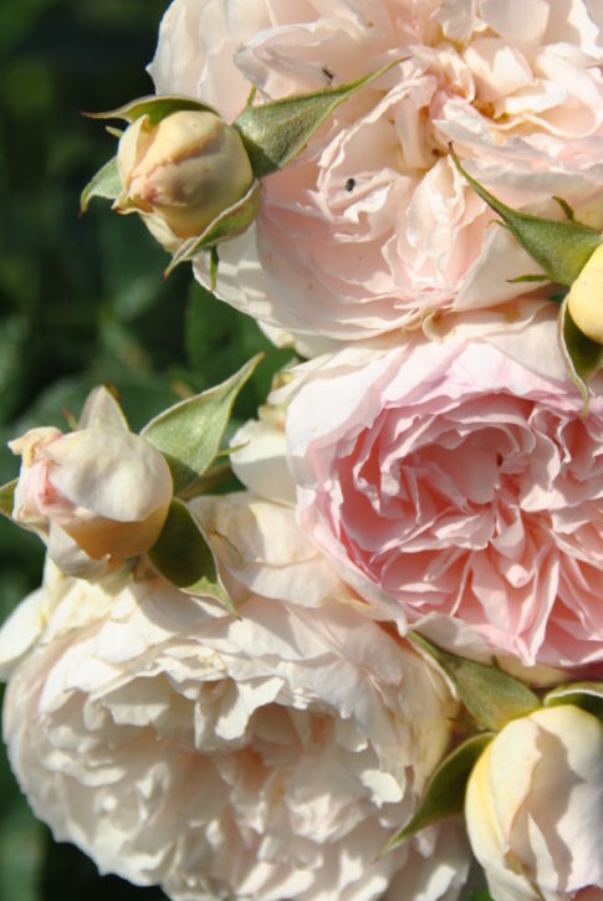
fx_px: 3451
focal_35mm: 138
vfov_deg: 14.9
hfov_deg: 10.0
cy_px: 386
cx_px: 416
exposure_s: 1/500
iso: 100
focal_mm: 65
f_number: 5.6
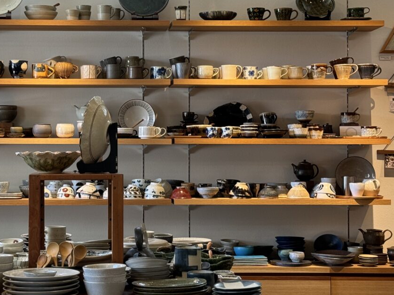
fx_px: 1001
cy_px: 126
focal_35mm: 88
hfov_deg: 22.1
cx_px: 117
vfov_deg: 16.8
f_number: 1.78
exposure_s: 1/60
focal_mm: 6.86
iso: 64
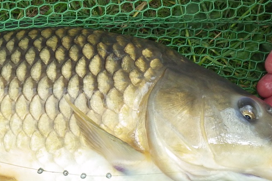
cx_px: 22
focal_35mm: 106
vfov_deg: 12.9
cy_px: 114
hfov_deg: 18.9
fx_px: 801
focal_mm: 5.9
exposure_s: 1/400
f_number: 3.3
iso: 125
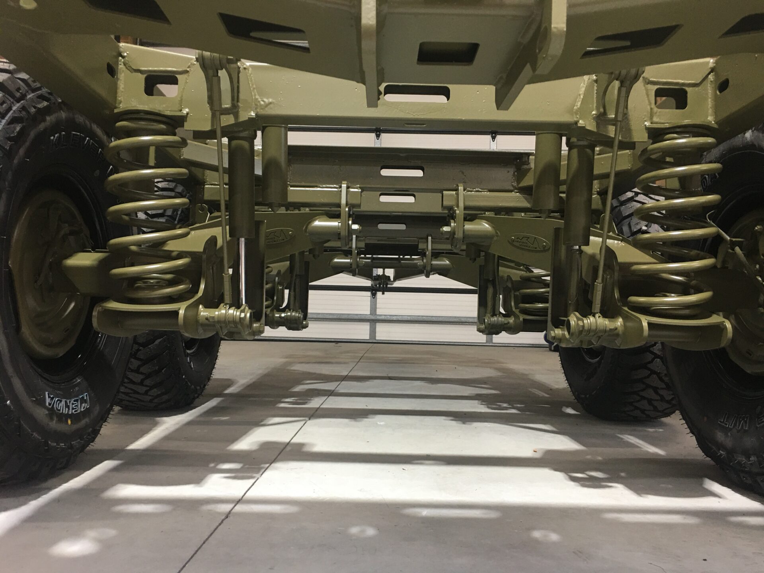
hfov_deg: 61.7
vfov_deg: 48.2
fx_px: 640
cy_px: 286
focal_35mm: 29
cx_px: 382
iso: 64
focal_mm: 4.15
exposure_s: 1/17
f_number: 2.2
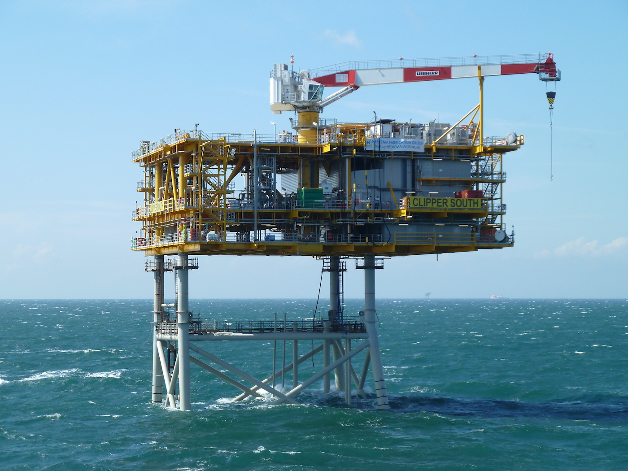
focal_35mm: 96
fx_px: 1742
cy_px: 236
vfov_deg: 15.4
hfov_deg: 20.4
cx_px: 314
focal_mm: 15.8
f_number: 4.3
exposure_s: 1/400
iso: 80
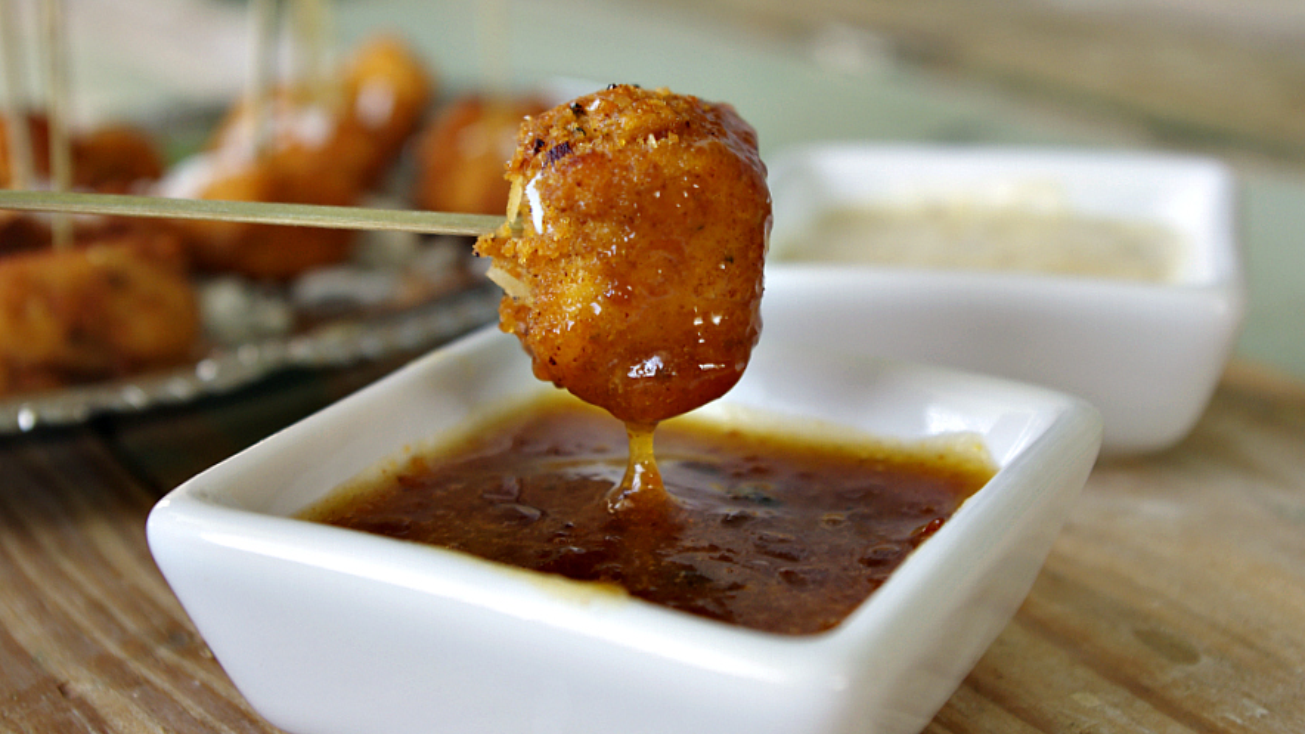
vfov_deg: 23.0
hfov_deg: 39.9
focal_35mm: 52
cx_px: 658
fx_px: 1799
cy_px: 345
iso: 200
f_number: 5
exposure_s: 1/15
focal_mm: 32.5
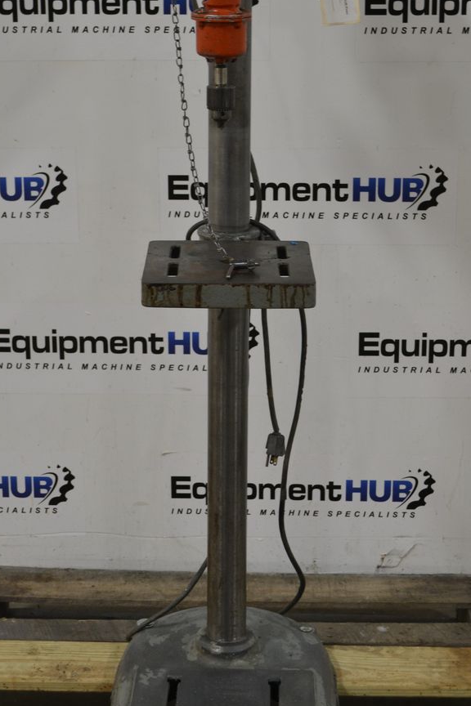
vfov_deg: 27.9
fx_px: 1413
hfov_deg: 18.9
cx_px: 226
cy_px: 247
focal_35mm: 72
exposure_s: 1/50
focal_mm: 30
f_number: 4.5
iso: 400
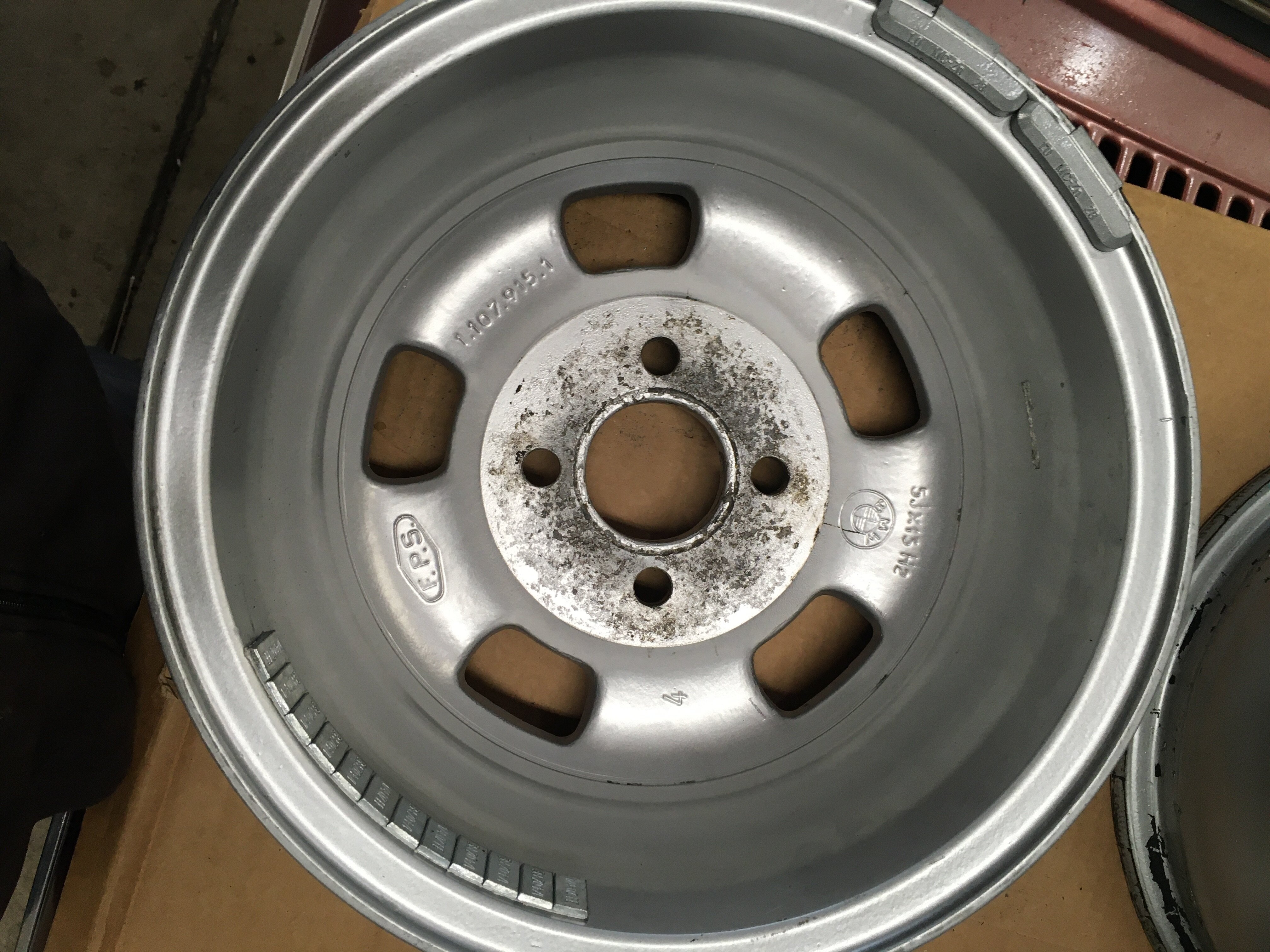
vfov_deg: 48.2
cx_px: 635
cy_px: 476
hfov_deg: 61.7
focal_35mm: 29
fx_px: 1064
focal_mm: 4.15
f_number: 2.2
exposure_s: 1/30
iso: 32
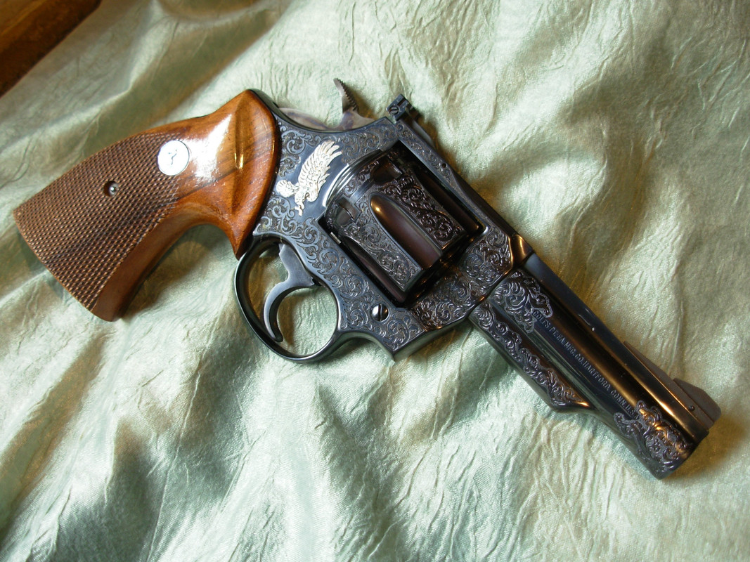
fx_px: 823
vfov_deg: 37.7
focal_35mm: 38
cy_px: 281
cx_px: 375
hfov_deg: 49.0
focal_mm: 6.3
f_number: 2.9
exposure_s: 1/12.7
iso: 50
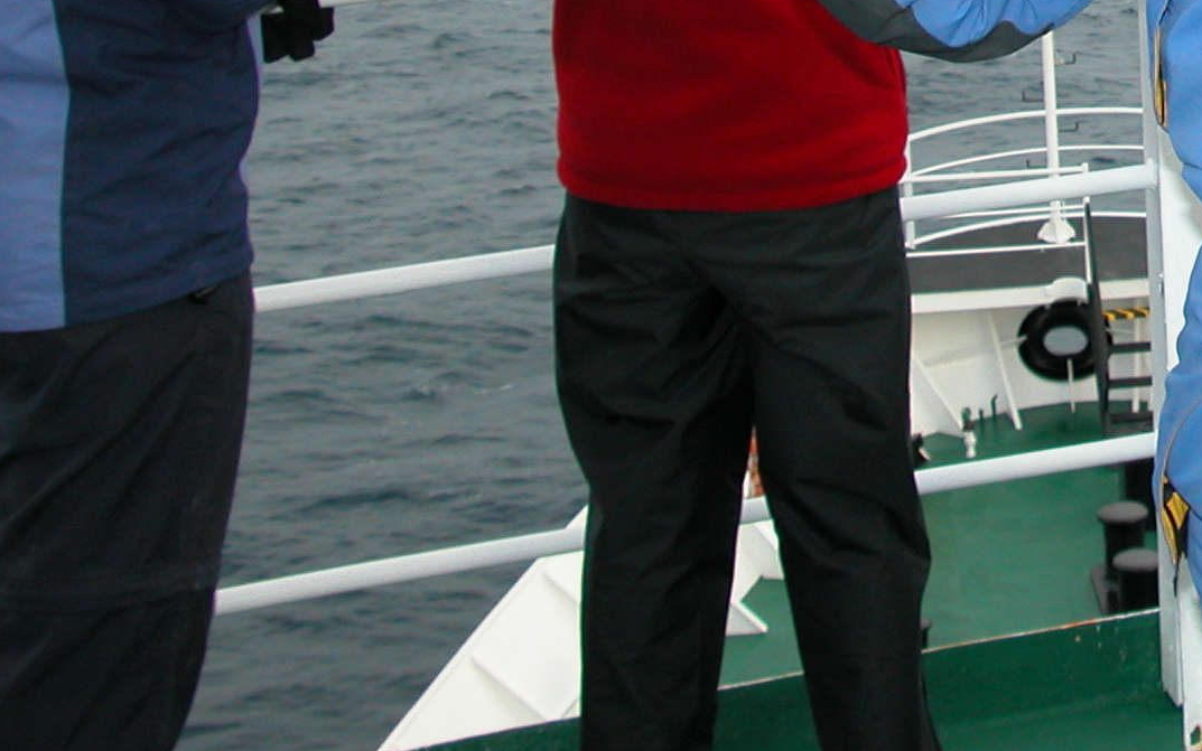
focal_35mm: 86
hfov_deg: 22.4
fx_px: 2818
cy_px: -178
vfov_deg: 14.6
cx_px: 1406
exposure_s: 1/118
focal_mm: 8.9
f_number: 4
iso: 100
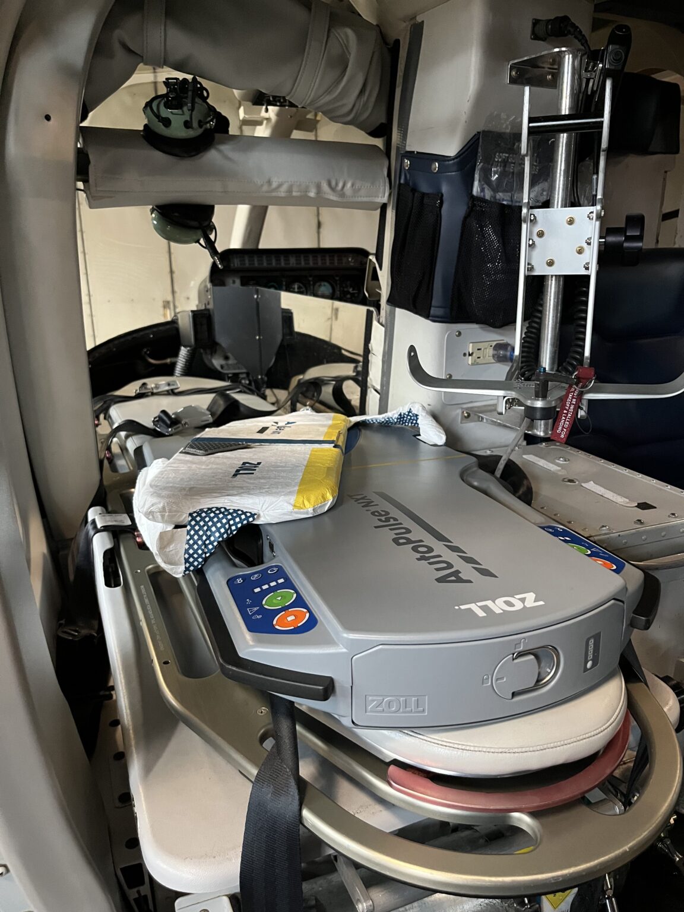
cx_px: 342
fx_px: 685
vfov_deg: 67.3
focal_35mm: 26
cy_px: 456
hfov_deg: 53.1
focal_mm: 5.1
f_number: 1.6
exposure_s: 1/40
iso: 500
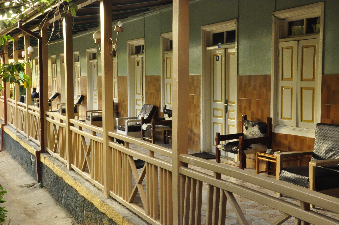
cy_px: 112
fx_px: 451
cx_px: 170
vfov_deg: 28.0
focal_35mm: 48
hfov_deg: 41.2
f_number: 22
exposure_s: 1/25
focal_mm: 32
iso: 3200
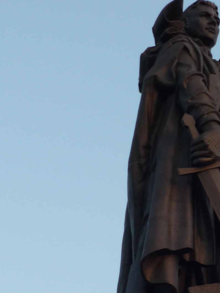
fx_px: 1331
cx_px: 199
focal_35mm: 157
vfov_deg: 12.5
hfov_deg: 9.4
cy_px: 258
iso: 100
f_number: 3.2
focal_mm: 8.4
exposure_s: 1/125
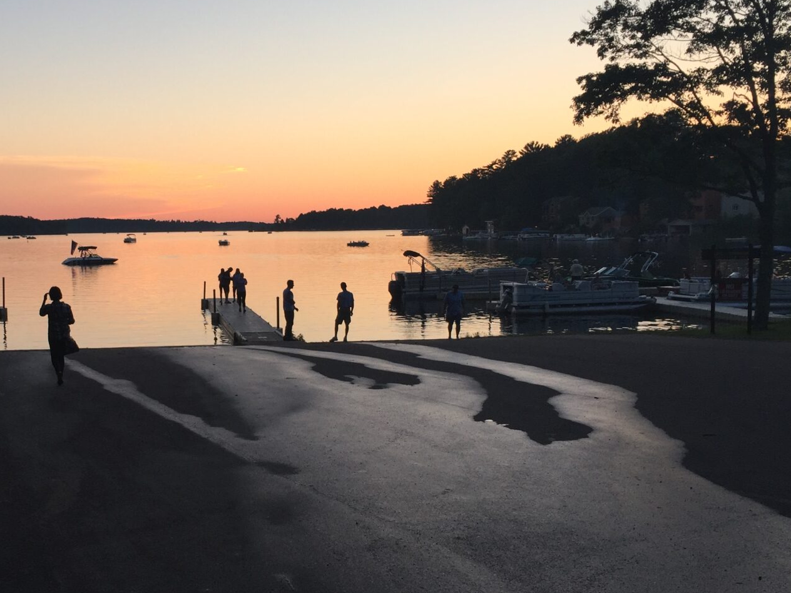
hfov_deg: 39.6
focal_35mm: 47
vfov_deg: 30.9
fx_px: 1074
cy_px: 331
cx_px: 228
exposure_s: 1/226
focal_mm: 4.15
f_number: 2.2
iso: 32
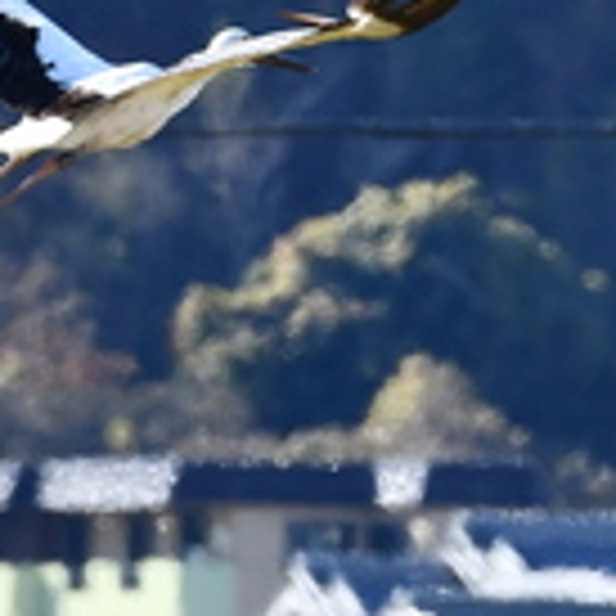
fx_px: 54097
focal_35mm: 2687
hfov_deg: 0.7
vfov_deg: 0.7
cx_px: 935
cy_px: -27
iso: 1000
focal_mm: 400
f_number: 9
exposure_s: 1/1250
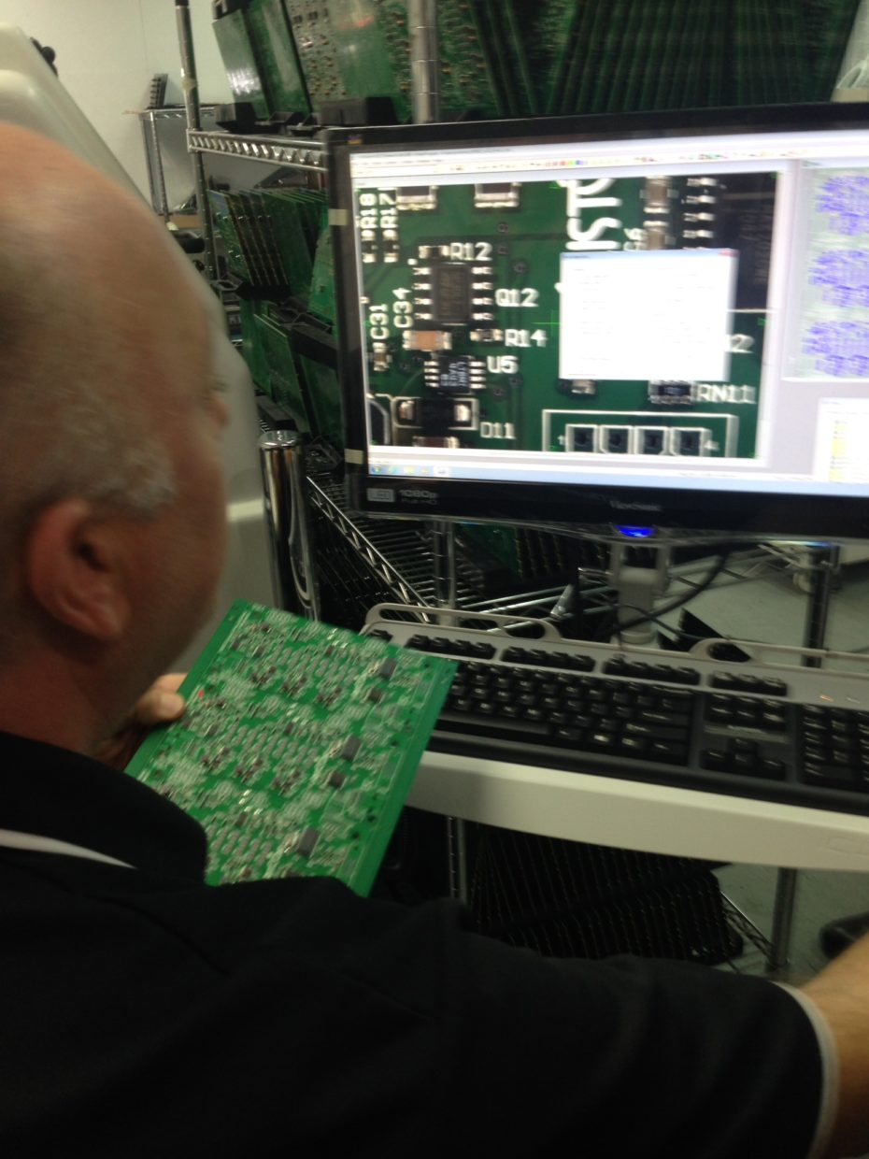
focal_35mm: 33
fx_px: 1105
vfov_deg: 55.4
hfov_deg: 42.9
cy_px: 580
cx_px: 434
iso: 64
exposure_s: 1/20
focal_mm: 4.12
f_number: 2.4
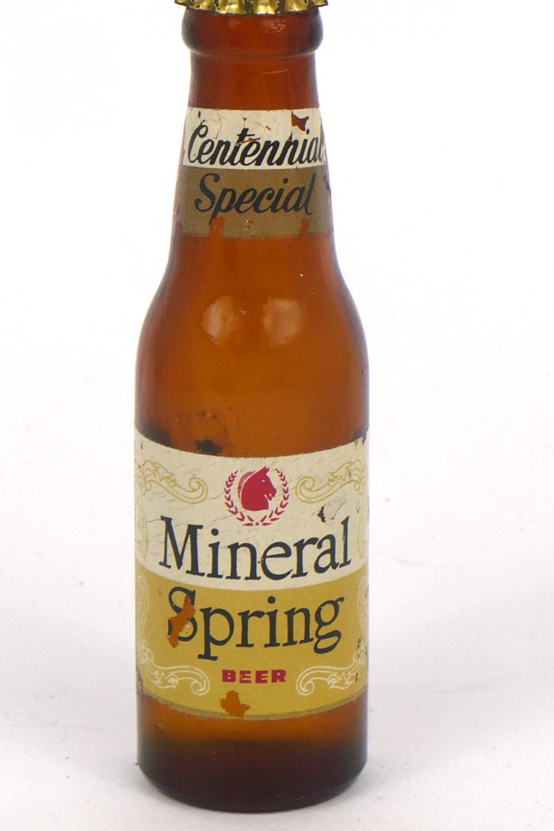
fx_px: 3947
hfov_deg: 8.0
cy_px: 383
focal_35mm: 171
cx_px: 237
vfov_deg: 12.0
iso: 100
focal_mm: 16.1
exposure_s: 1/500
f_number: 3.5
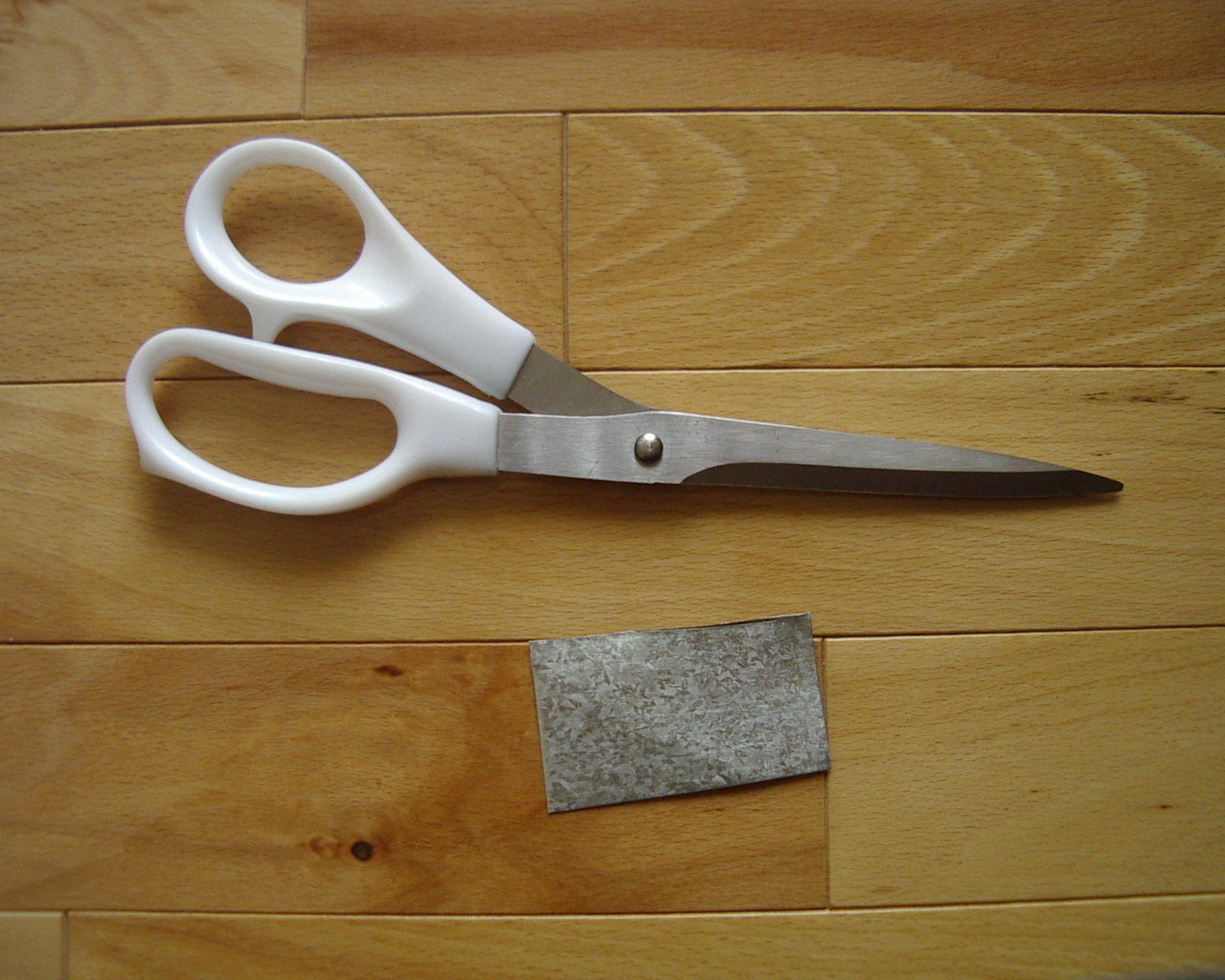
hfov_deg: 45.8
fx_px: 1450
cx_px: 610
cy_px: 493
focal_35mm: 40
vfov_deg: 37.3
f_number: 2.6
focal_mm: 5.8
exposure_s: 1/40
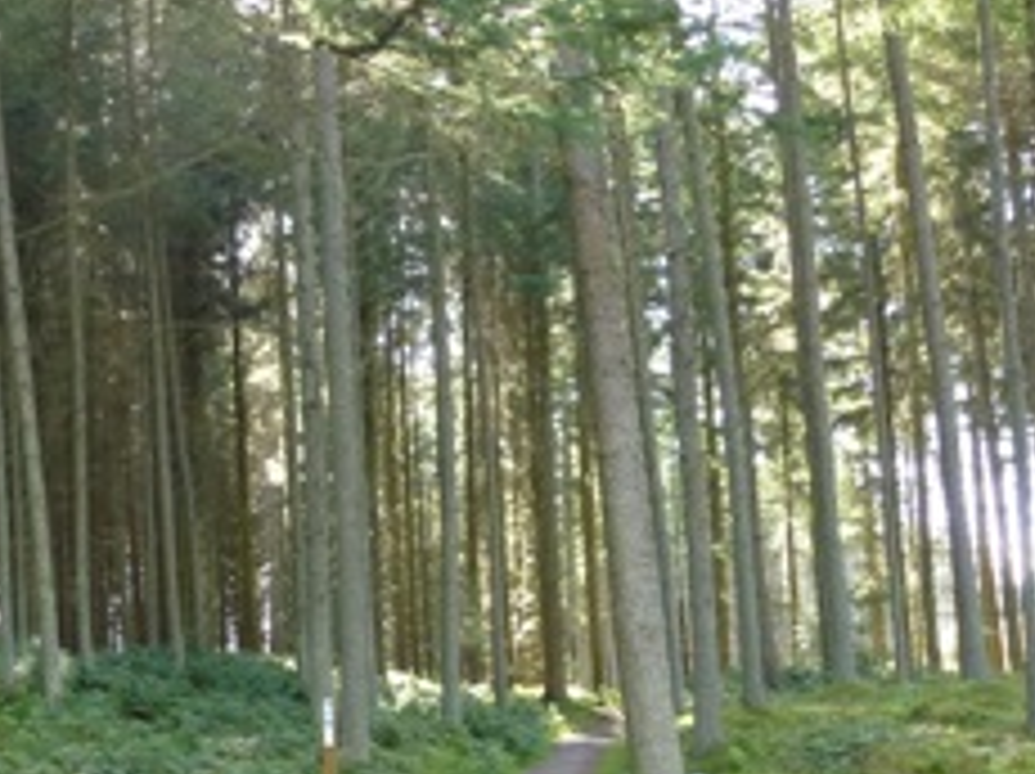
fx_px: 1613
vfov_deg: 26.4
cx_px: 164
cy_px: 644
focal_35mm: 54
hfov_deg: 34.2
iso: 200
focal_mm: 4.3
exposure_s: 1/50
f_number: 3.3
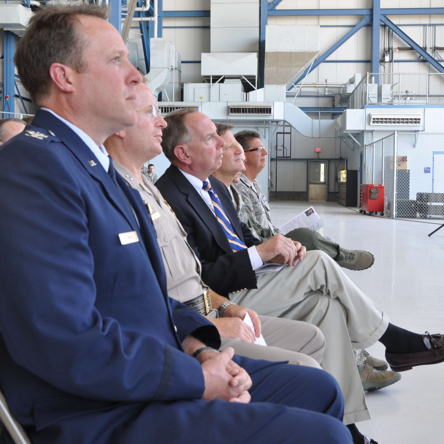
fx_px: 726
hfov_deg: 34.0
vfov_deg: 34.0
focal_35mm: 50
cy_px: 193
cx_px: 222
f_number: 8
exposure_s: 1/60
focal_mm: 26
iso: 360
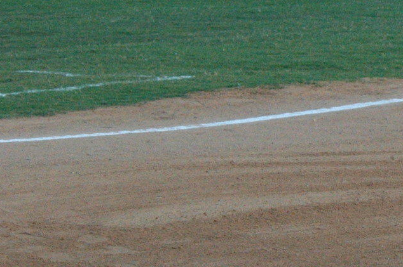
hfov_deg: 4.5
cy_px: 59
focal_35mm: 451
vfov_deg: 3.0
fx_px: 5040
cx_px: 673
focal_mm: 85
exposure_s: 1/2000
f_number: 7.1
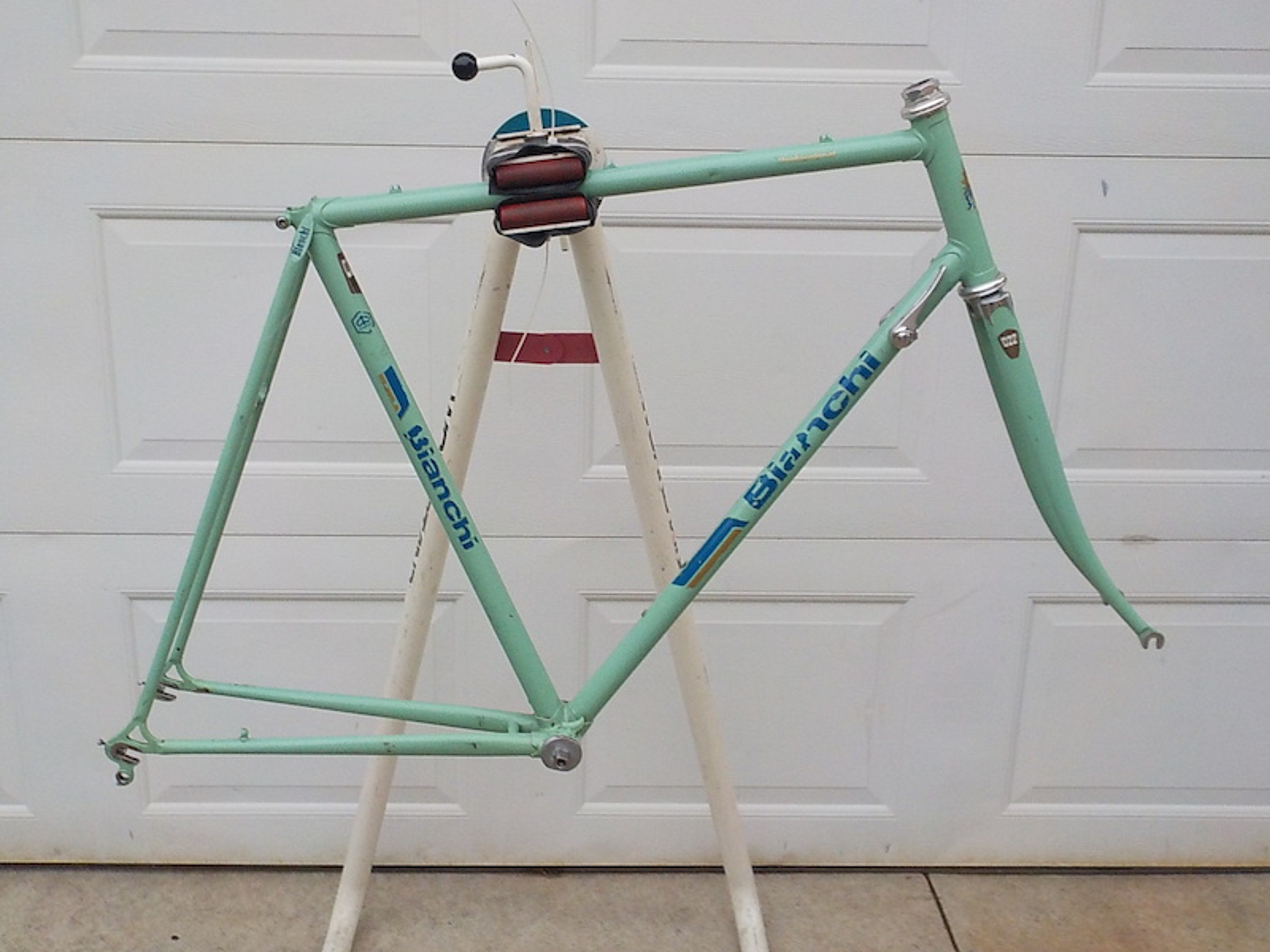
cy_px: 476
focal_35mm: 38
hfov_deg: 49.0
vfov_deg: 37.7
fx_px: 1394
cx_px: 635
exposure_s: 1/30
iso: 280
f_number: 3.7
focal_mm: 5.2
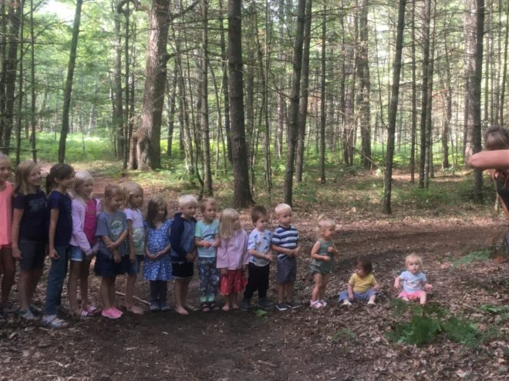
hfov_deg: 41.9
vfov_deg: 32.1
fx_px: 662
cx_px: 308
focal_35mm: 45
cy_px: 154
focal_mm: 4.15
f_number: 2.2
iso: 32
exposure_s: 1/30
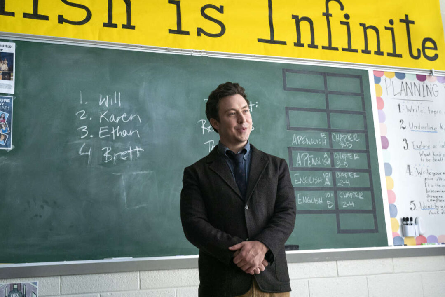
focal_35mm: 42
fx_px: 519
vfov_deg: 31.9
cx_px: 222
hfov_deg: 46.4
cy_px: 148
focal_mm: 42
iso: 3200
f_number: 4
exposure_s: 1/200
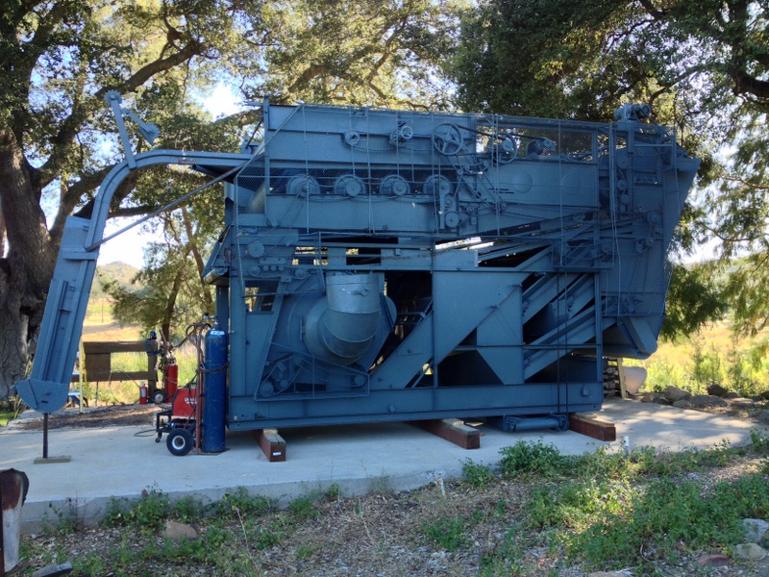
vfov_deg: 40.7
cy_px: 288
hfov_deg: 52.6
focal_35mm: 35
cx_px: 384
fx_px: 778
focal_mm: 4.28
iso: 50
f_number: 2.4
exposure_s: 1/120
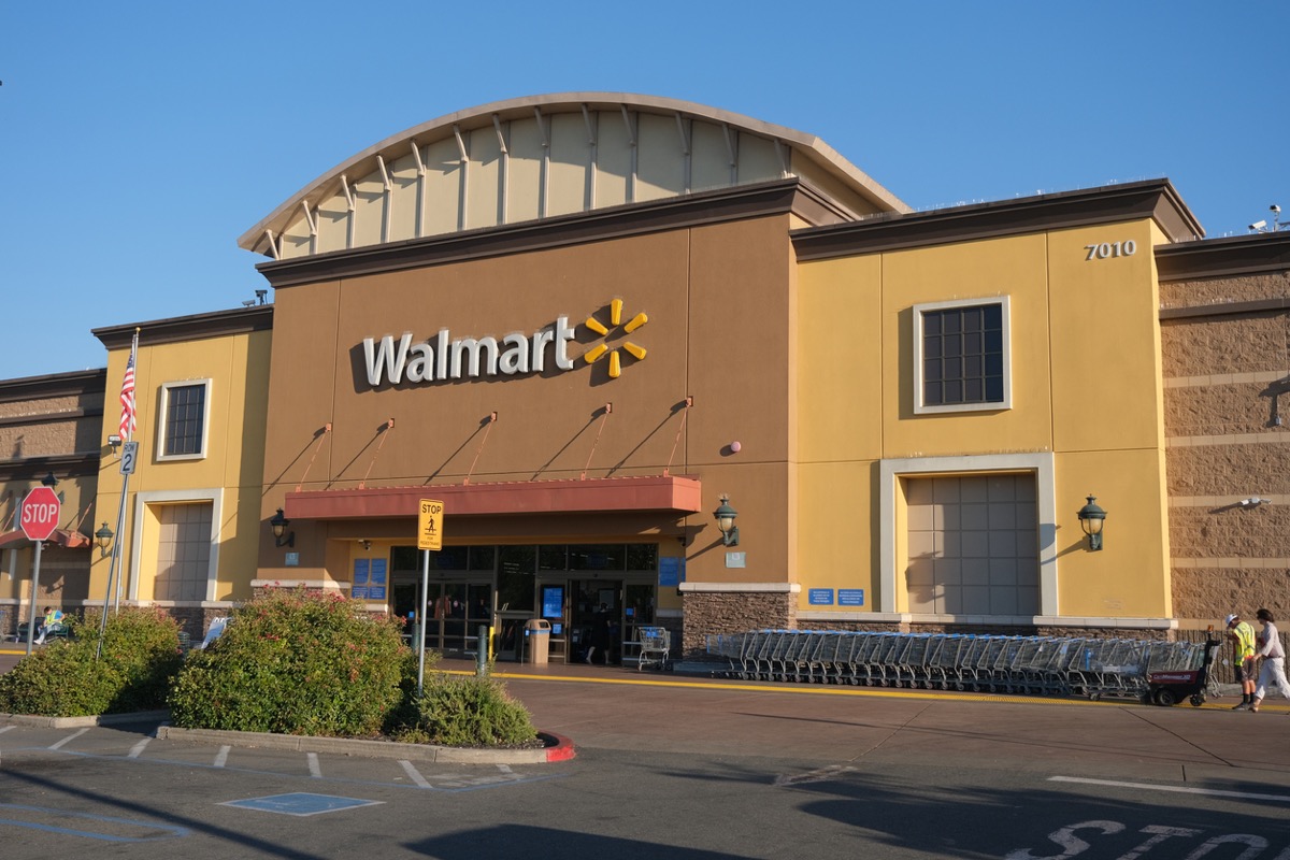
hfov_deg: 54.4
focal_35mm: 35
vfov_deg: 37.9
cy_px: 430
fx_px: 1254
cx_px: 645
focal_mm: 23.5
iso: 320
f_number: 4
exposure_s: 1/1500
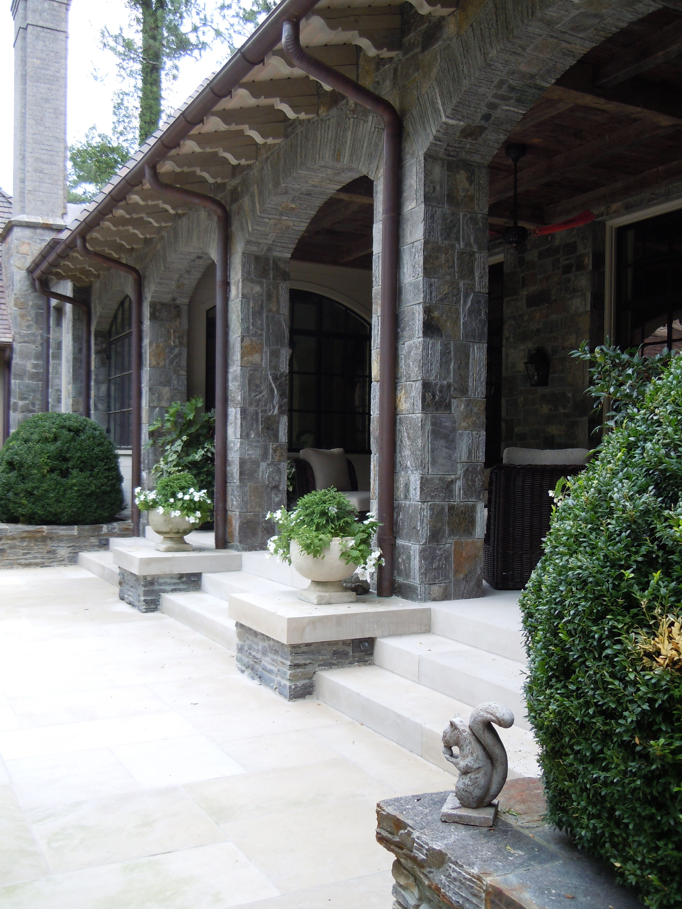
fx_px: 893
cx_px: 341
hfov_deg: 41.8
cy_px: 454
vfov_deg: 54.0
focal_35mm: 34
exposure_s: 1/80
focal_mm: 6.2
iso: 100
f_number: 3.6
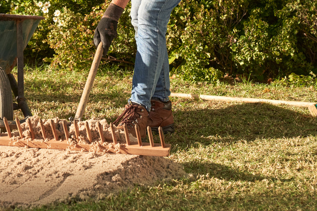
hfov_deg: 13.6
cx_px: 89
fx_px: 1329
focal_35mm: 151
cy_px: 0
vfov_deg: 9.0
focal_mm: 70
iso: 1000
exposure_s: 1/1600
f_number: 5.6
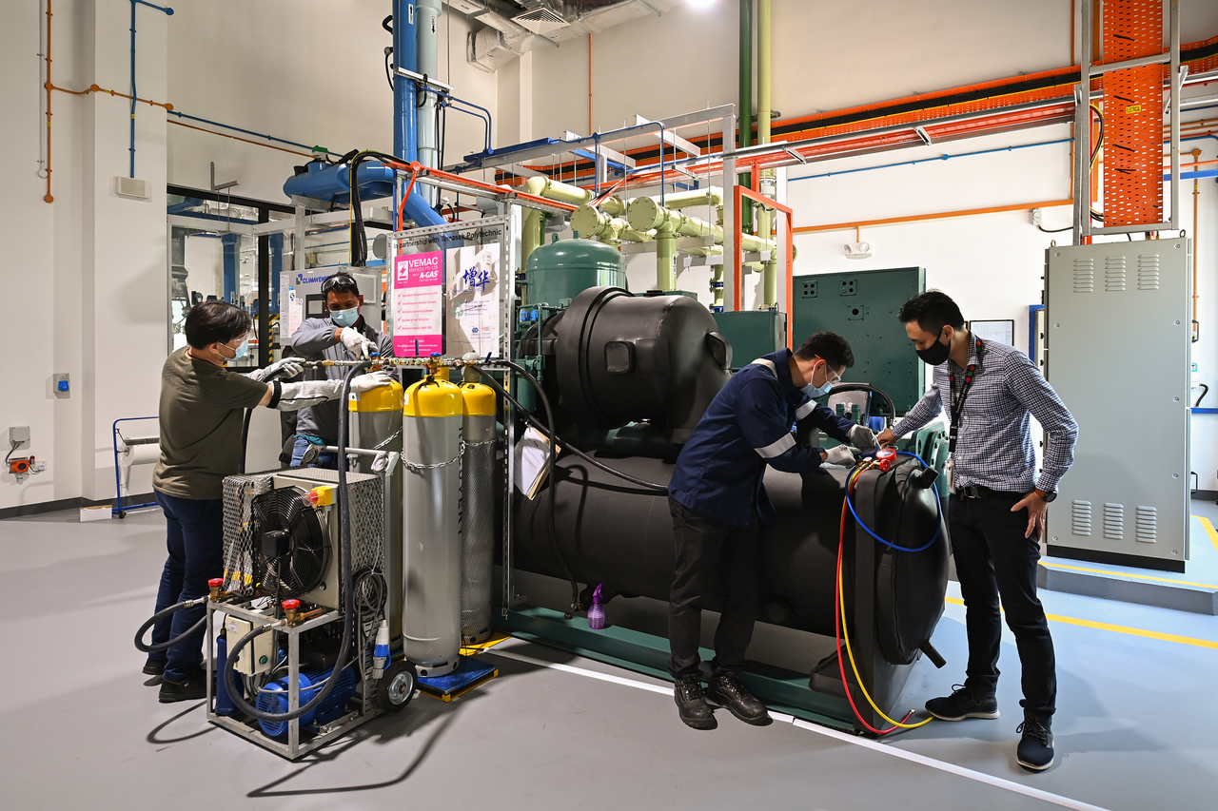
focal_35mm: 21
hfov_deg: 81.2
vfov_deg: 59.5
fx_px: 710
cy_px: 406
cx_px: 609
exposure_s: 1/60
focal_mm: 21
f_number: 4
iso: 1000
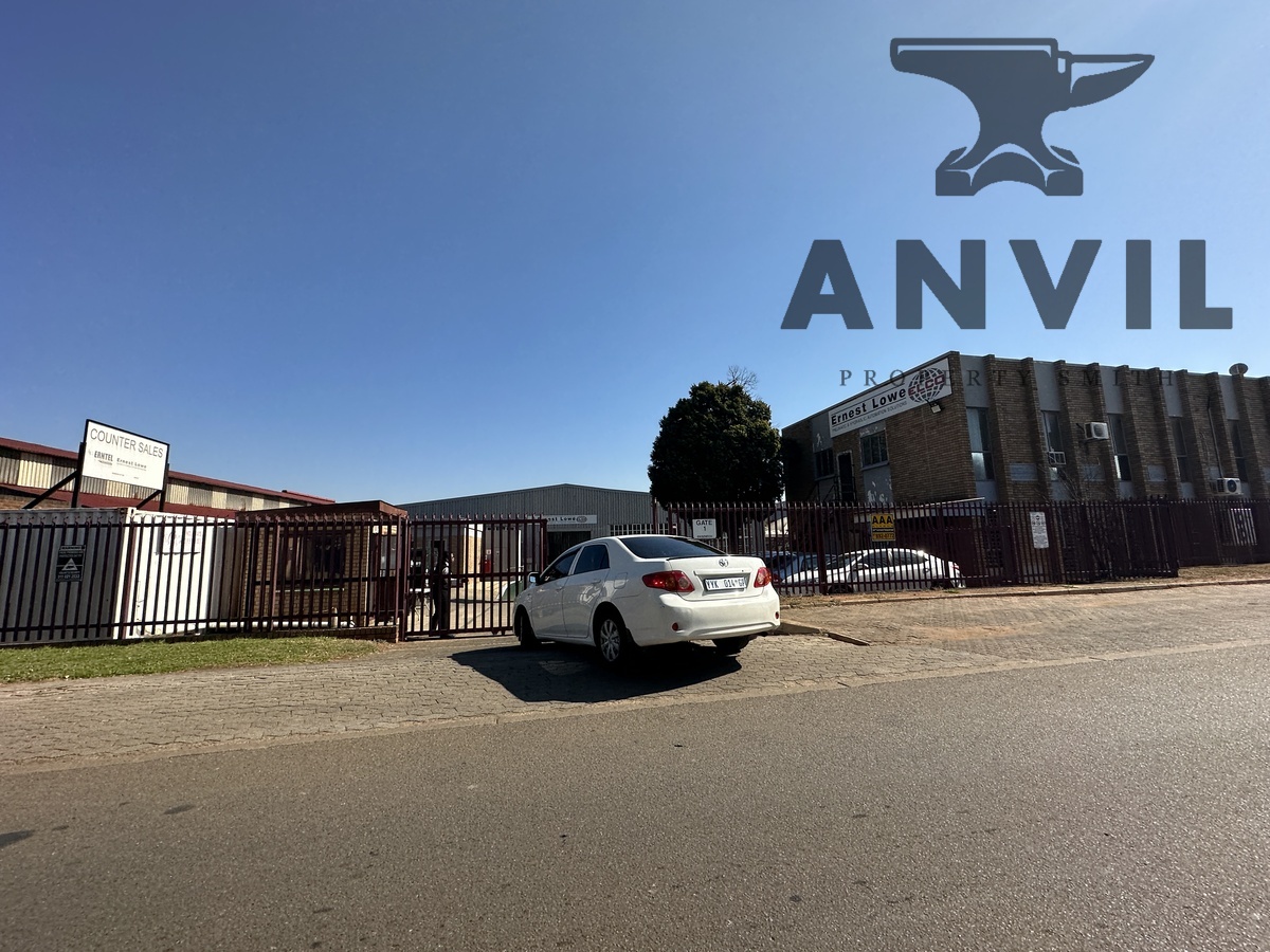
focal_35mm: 14
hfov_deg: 102.1
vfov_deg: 85.7
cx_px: 635
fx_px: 514
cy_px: 476
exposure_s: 1/1689
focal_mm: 2.22
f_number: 2.2
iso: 50
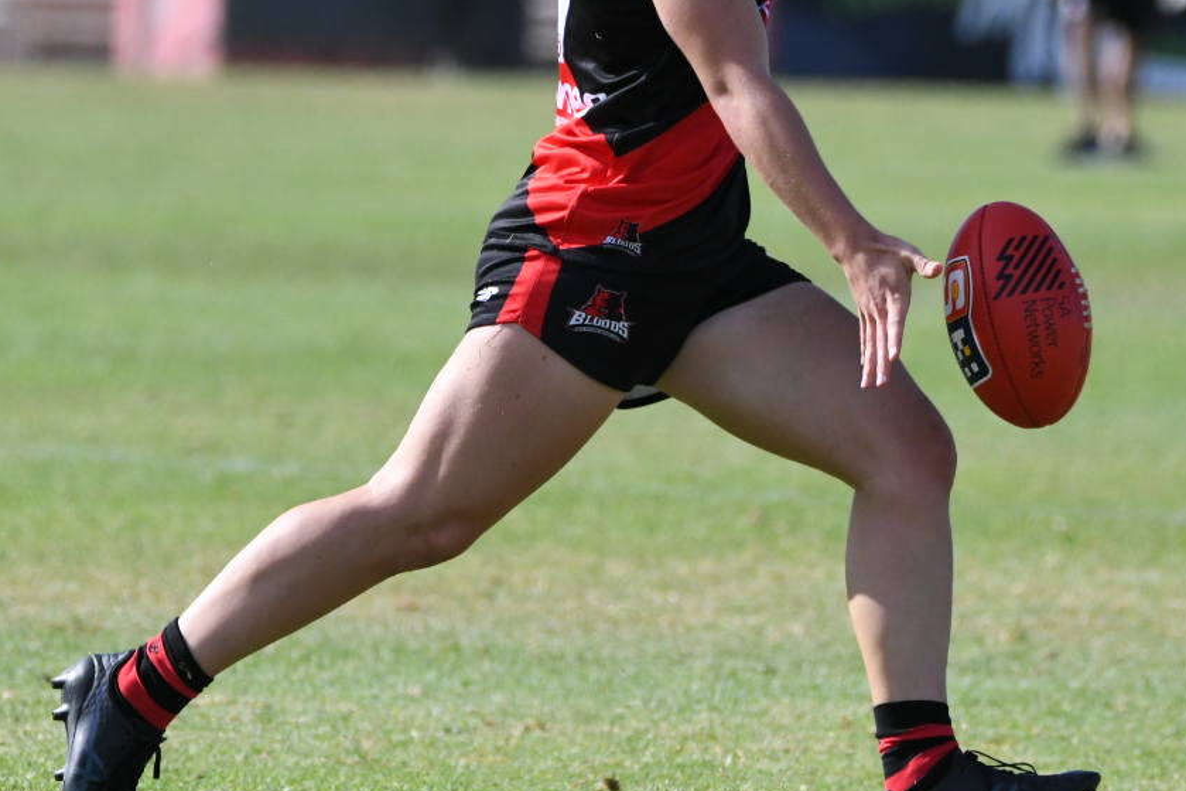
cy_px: 262
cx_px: 893
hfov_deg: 2.2
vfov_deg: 1.5
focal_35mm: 927
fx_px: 30532
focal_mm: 320
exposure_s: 1/8000
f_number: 5.6
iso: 1600
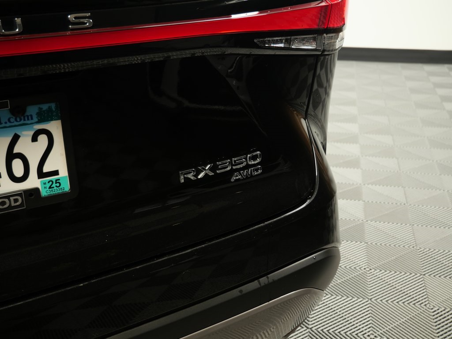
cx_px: 226
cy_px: 170
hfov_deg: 46.8
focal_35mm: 40
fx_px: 522
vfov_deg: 36.0
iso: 250
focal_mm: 20
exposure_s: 1/200
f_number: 4.1
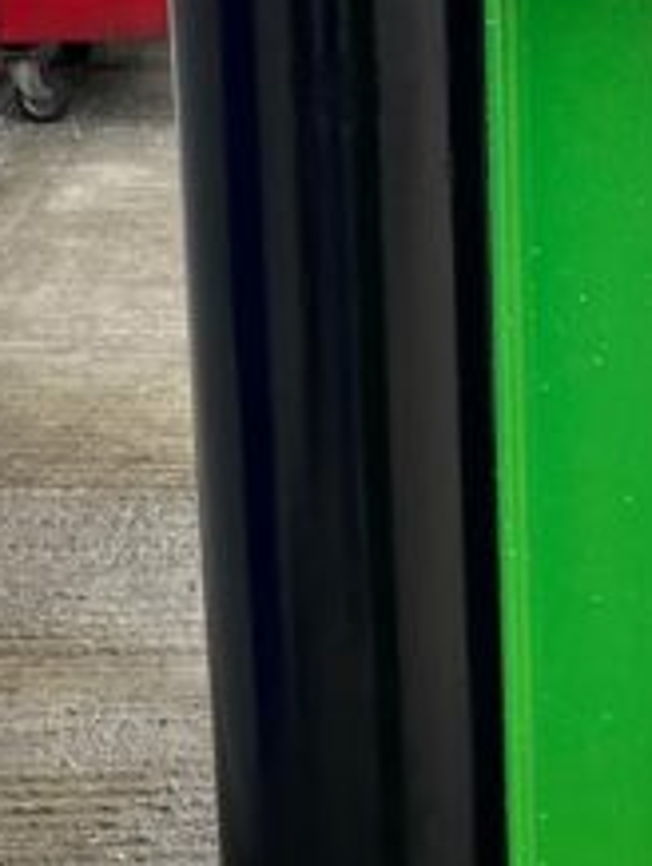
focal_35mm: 122
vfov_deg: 16.1
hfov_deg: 12.2
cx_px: 421
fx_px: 3058
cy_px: 401
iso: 32
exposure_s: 1/934
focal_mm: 4.25
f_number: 1.8
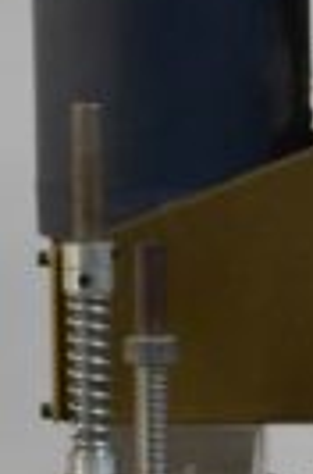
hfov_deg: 3.9
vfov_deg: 5.8
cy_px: 1030
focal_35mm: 347
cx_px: 242
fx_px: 4549
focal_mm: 30
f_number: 4.5
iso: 400
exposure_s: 1/40
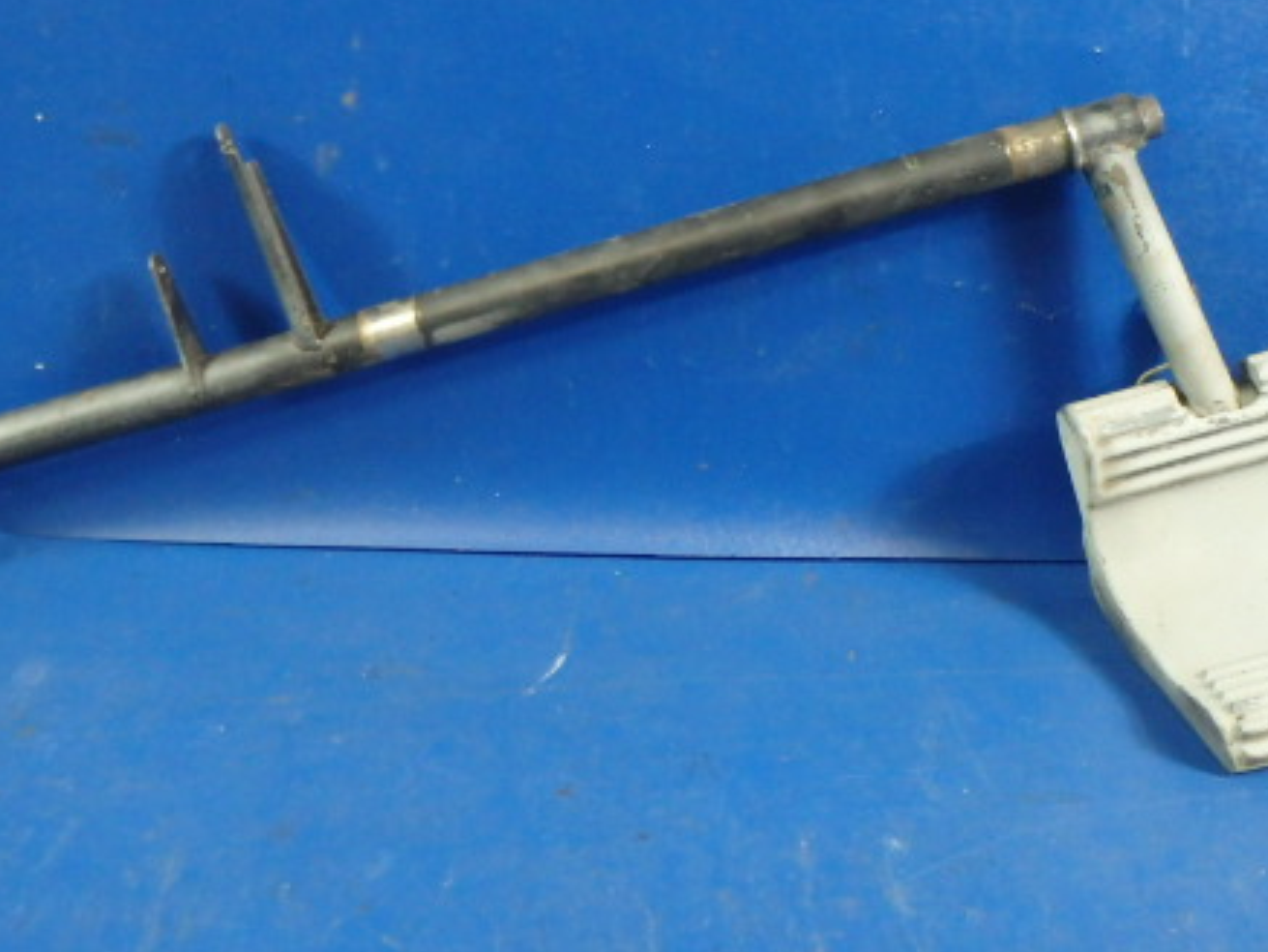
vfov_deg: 35.1
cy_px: 418
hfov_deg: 45.8
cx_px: 638
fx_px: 1502
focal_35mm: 41
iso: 800
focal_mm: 5
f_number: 3.9
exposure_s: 1/15
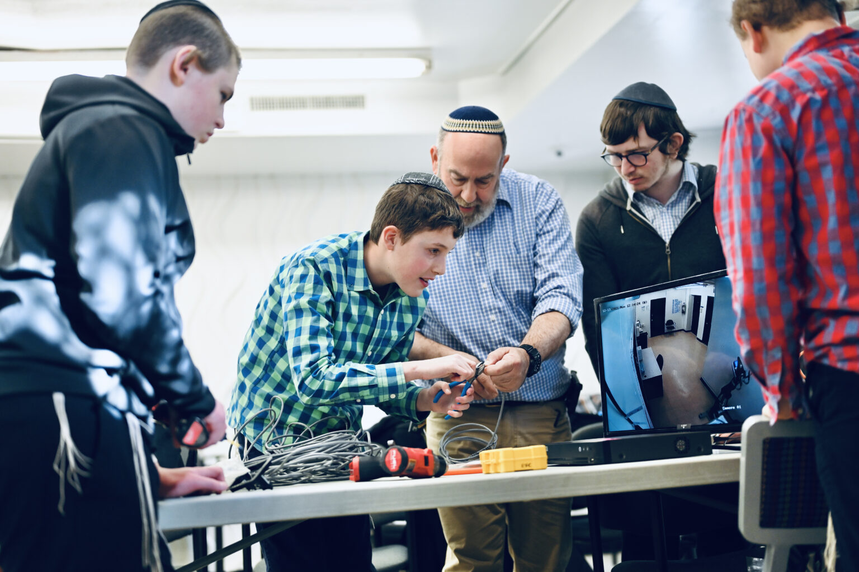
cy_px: 286
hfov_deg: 39.6
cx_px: 430
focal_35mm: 50
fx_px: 1192
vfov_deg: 27.0
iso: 1600
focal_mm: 50
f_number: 2
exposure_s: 1/1000
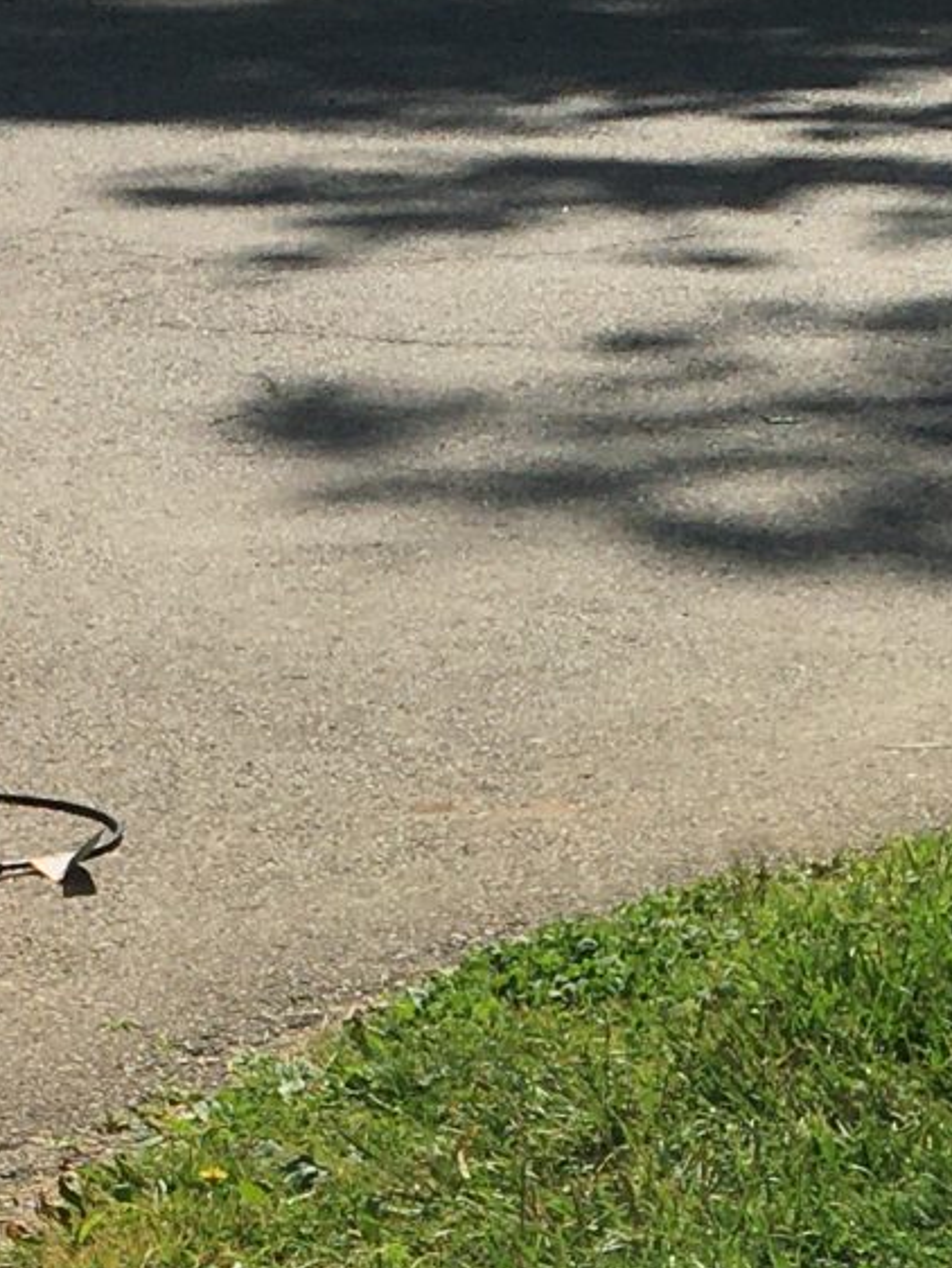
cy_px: 1679
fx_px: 4837
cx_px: 704
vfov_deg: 14.3
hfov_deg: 11.2
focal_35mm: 132
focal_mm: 4.15
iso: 25
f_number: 2.2
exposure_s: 1/1972
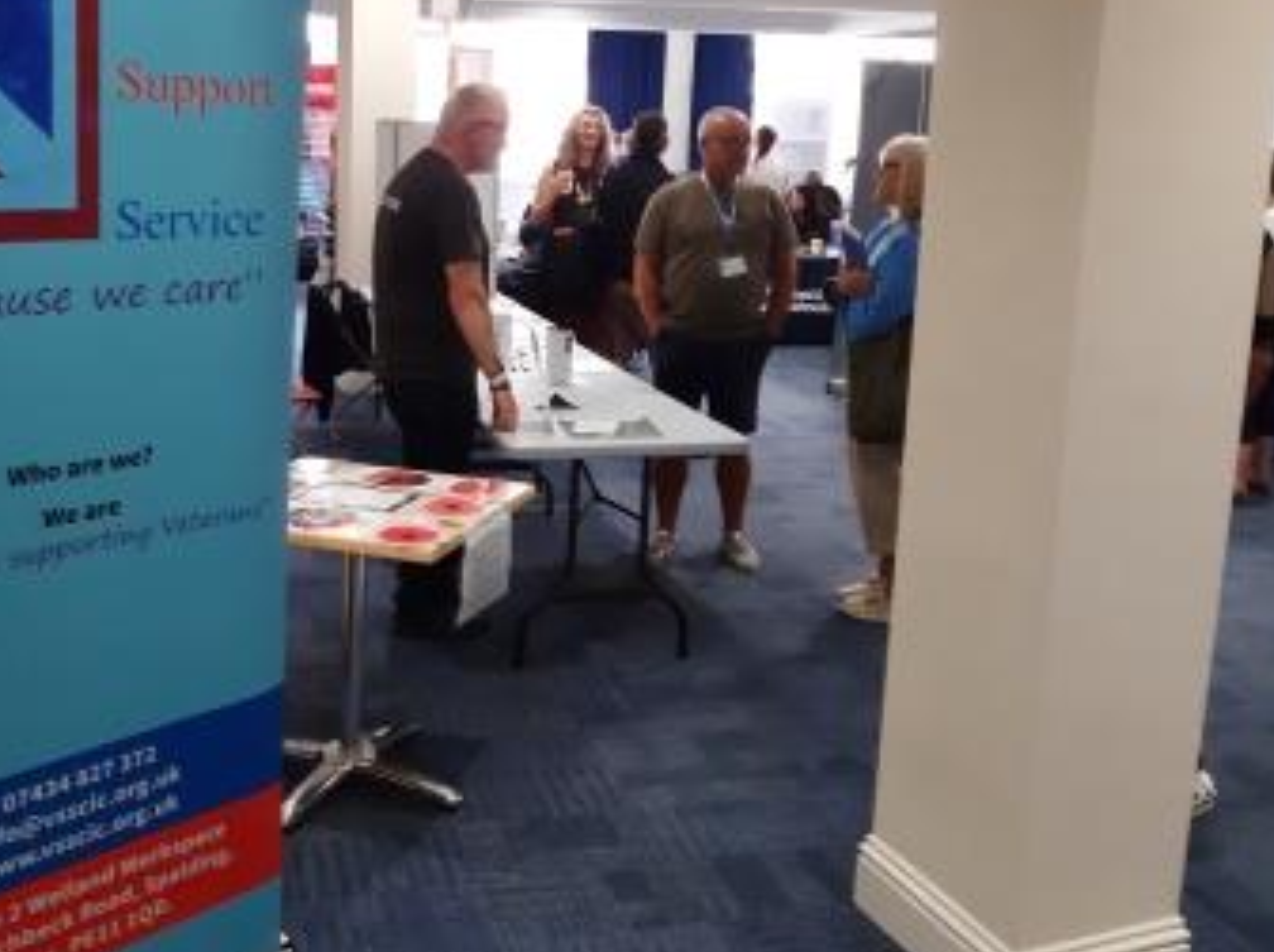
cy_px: 343
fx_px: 1323
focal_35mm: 36
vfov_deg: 39.2
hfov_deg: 50.8
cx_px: 463
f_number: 1.7
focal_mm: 3.93
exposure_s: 1/50
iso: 250
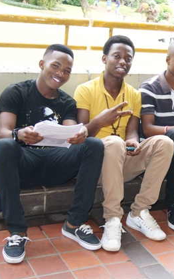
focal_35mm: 70
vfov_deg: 29.4
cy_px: 139
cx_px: 184
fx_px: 531
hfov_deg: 18.0
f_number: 4.5
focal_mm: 30
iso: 200
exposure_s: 1/60
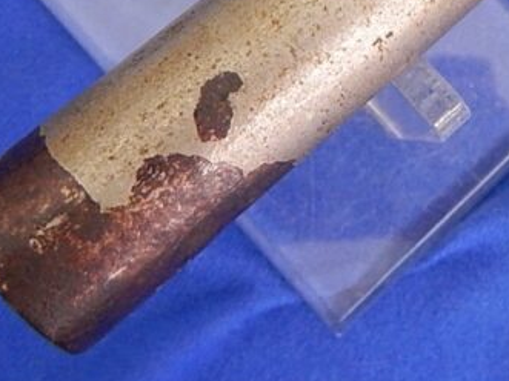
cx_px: 477
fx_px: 1000
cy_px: -48
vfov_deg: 20.5
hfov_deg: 27.3
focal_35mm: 68
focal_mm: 4
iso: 400
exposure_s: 1/15
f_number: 3
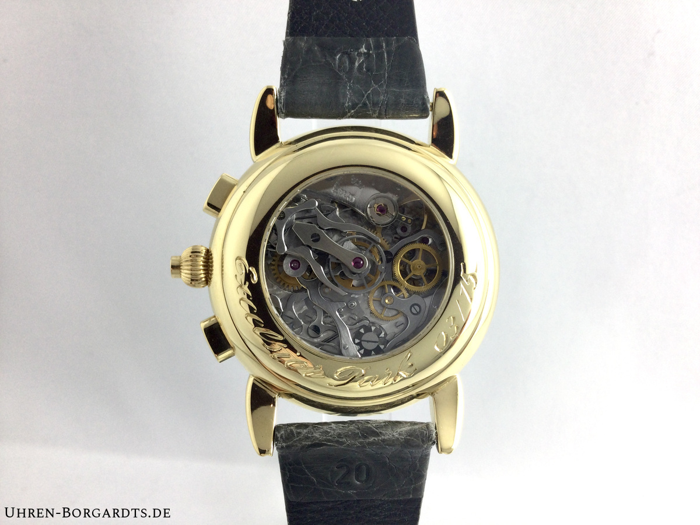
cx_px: 350
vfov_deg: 45.4
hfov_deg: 58.4
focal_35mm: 31
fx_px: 627
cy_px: 262
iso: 32
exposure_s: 1/50
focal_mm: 3.3
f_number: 2.4
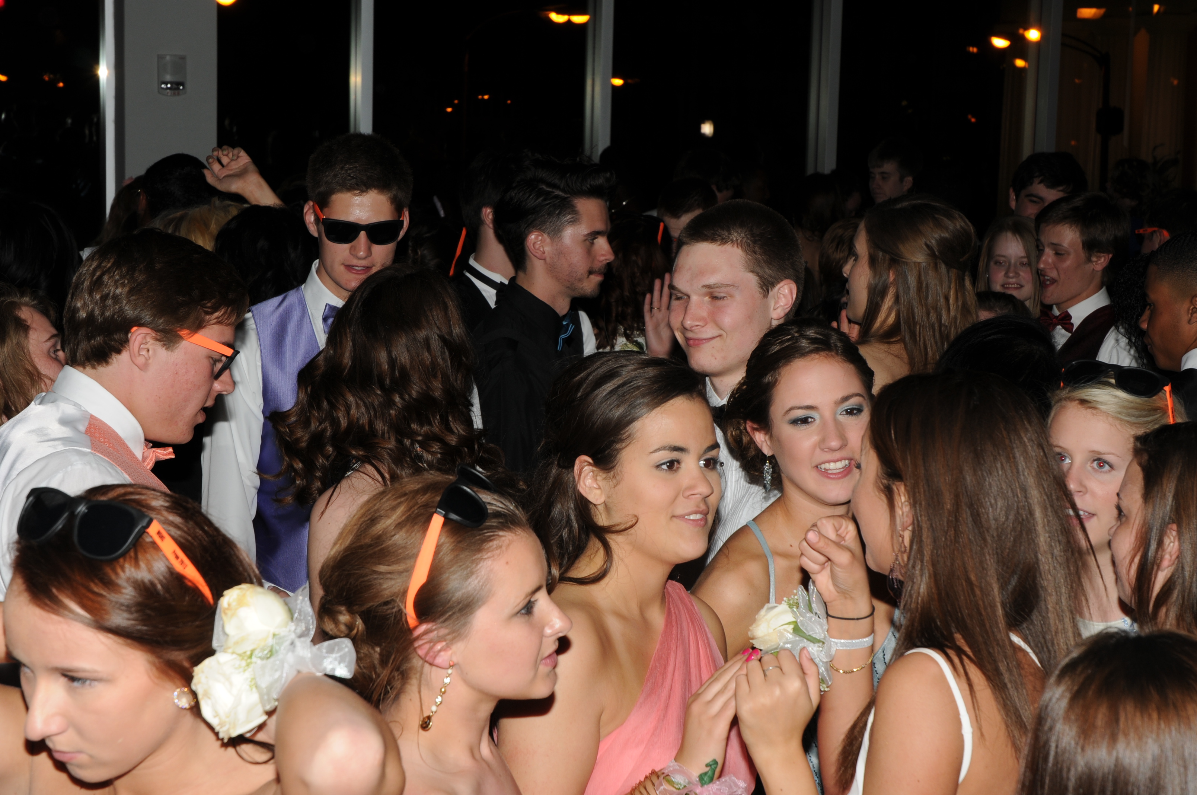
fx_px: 2590
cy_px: 398
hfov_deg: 26.0
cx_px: 598
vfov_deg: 17.4
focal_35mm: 78
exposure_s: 1/60
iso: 200
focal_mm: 52
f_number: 10
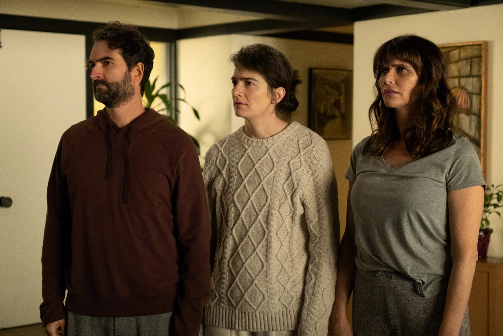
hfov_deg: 31.9
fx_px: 880
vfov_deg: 21.6
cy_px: 166
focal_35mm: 63
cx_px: 248
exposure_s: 1/125
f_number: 2.8
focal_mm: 41.4
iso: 10000
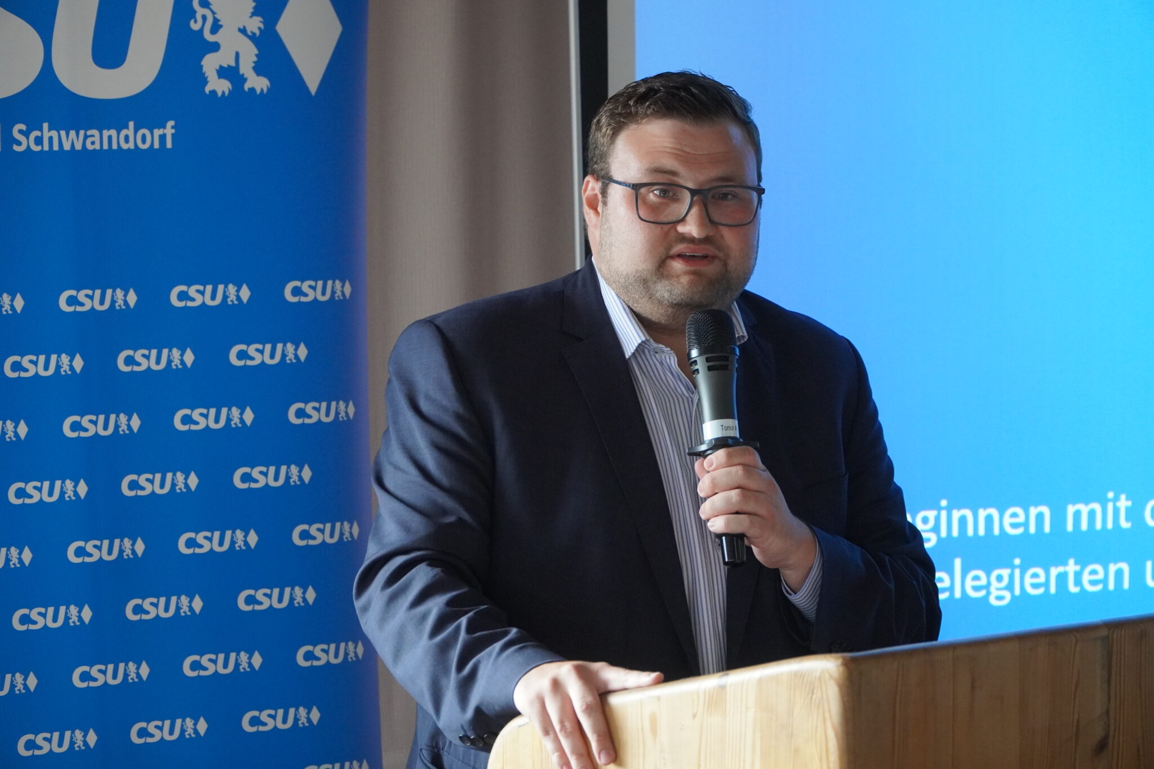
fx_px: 3750
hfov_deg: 17.5
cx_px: 577
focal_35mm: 117
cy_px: 384
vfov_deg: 11.7
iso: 2500
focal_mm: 78
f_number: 4
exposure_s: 1/160
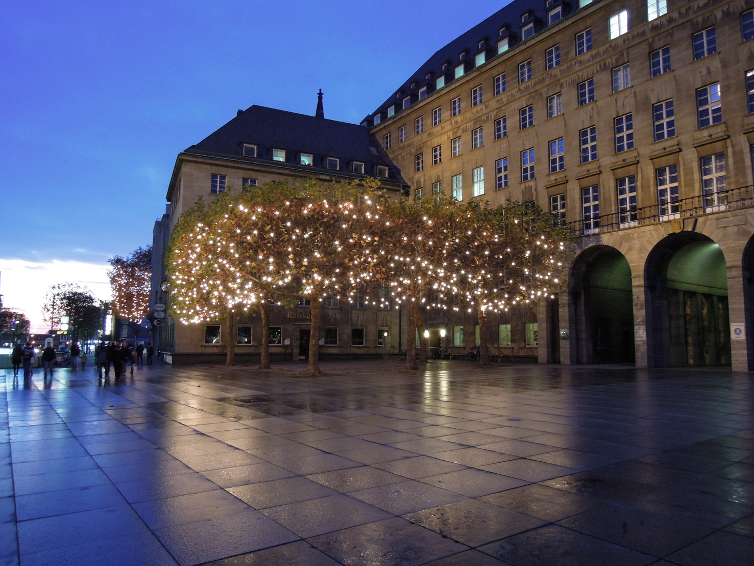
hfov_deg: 71.6
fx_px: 523
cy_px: 283
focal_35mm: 24
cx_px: 377
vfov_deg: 56.8
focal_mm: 4.3
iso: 400
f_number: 2.8
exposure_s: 1/10
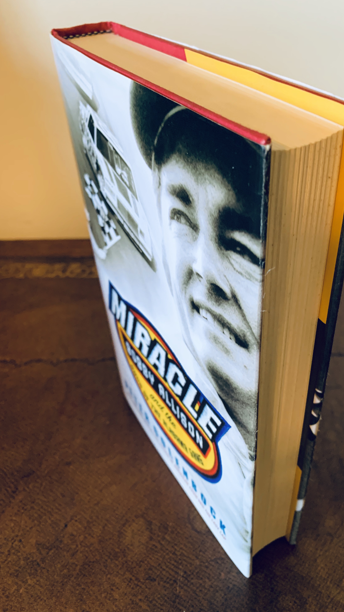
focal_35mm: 29
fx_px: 470
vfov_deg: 66.1
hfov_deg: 39.9
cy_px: 304
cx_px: 216
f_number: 1.8
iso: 250
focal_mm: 4.25
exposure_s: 1/60
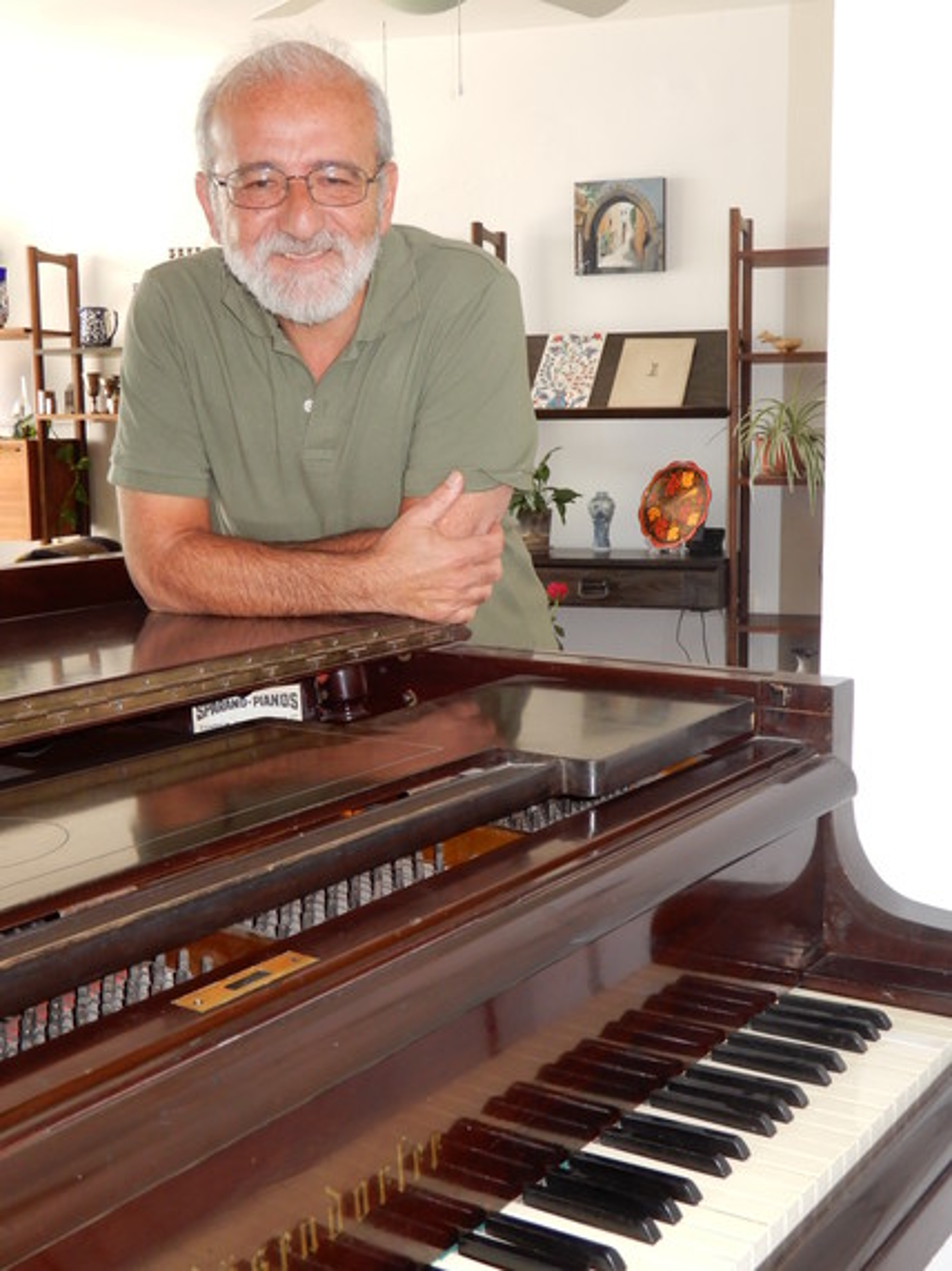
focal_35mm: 42
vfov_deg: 44.8
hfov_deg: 34.3
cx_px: 476
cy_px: 636
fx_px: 1541
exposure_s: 1/30
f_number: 4
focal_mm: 7.5
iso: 280
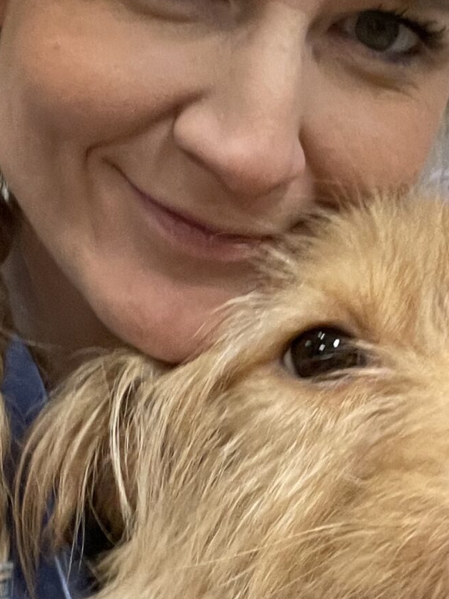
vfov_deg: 22.0
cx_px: 318
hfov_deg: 16.5
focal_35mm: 89
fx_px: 1540
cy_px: 362
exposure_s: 1/40
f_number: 2.2
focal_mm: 2.71
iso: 320
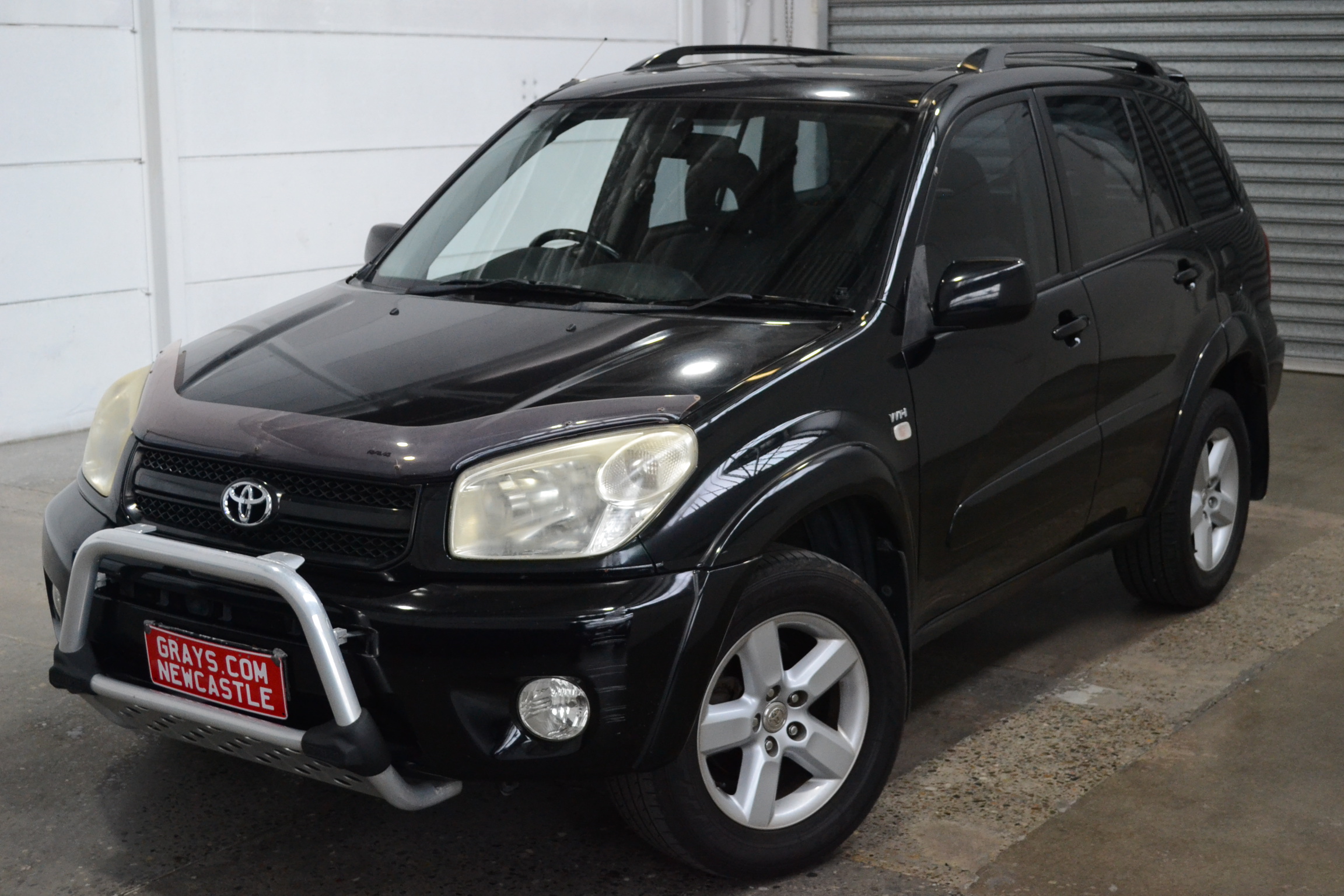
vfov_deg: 26.5
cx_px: 672
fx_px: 1904
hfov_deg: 38.9
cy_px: 448
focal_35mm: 51
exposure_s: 1/320
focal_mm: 34
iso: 1600
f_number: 5
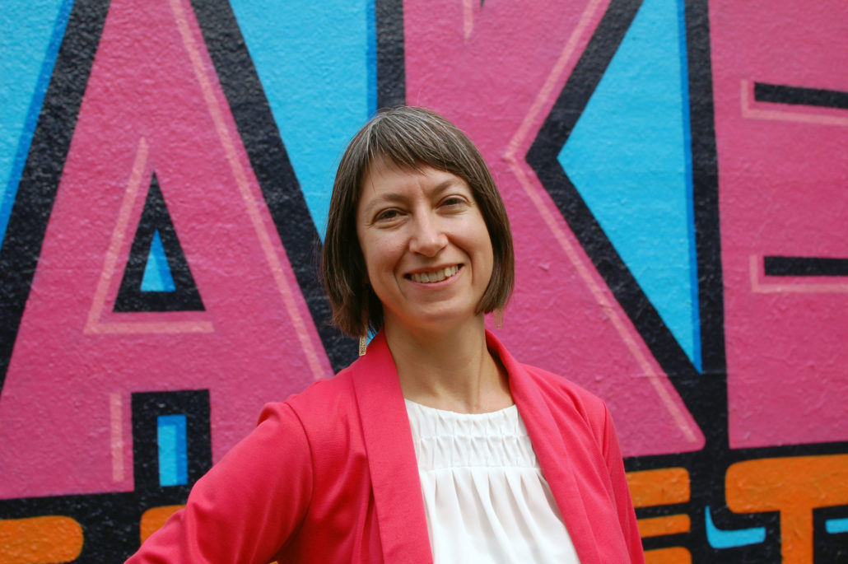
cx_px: 424
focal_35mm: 52
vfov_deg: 25.7
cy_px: 282
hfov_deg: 37.9
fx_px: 1236
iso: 200
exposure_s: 1/250
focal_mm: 35
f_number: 6.3
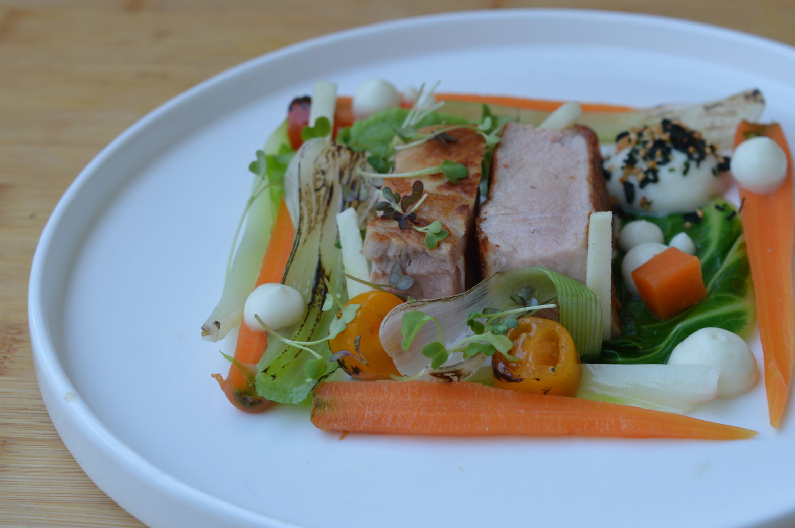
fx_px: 1743
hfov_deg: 25.6
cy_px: 307
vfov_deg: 17.2
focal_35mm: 79
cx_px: 512
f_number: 5.6
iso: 125
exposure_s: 1/125
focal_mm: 40
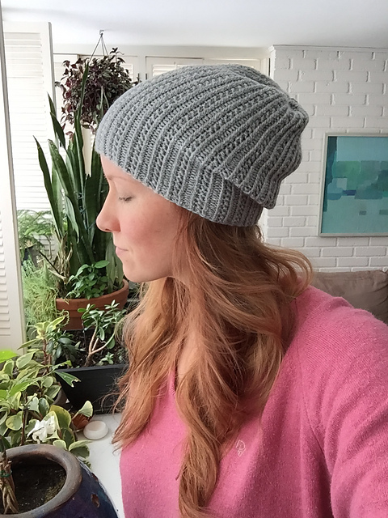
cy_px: 259
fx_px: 463
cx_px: 194
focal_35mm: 31
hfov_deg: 45.4
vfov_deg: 58.4
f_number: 2.2
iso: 32
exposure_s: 1/30
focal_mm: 2.65
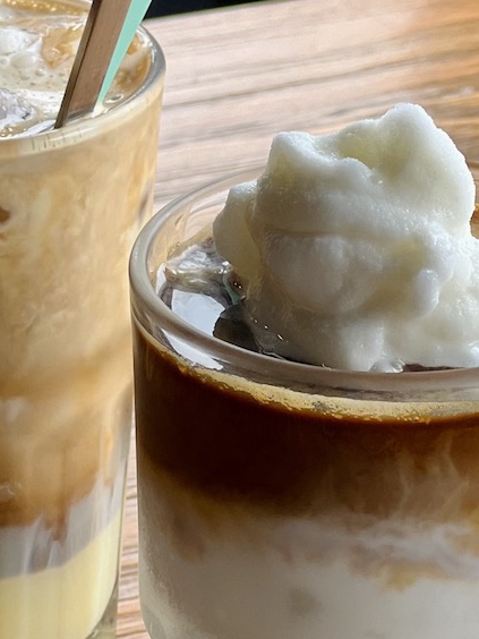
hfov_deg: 8.2
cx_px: 226
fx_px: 3358
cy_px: 403
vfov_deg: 10.9
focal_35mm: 182
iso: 50
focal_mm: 9
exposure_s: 1/121
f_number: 2.8
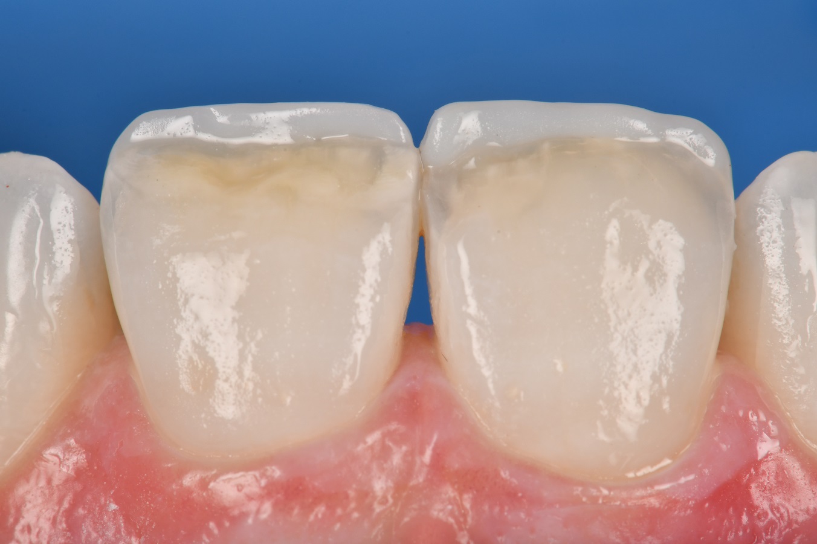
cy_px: 272
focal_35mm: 157
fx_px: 3561
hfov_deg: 13.1
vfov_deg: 8.7
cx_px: 408
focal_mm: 105
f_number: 32
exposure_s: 1/200
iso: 200
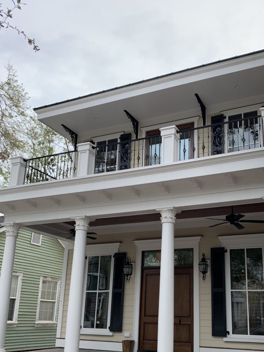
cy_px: 223
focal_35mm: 35
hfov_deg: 40.3
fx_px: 356
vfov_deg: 52.0
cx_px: 171
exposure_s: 1/605
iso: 25
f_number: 1.8
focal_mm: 4.25
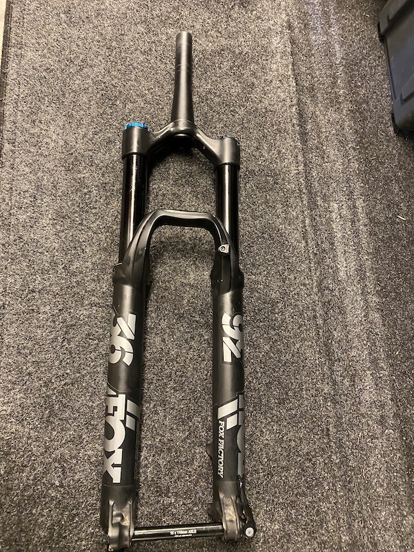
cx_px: 207
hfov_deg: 53.1
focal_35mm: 26
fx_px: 415
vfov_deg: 67.3
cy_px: 276
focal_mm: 4.25
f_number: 1.8
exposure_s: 1/30
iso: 640
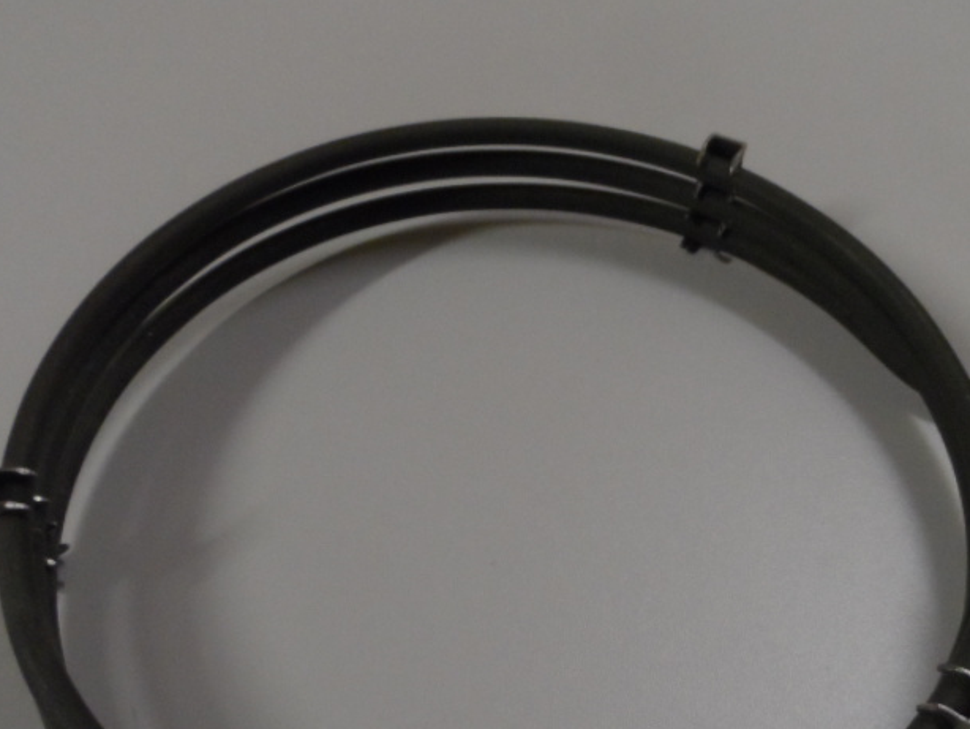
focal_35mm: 40
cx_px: 559
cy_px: 501
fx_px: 1121
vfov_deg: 35.5
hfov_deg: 46.6
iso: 480
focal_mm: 4
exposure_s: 1/30
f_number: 3.2
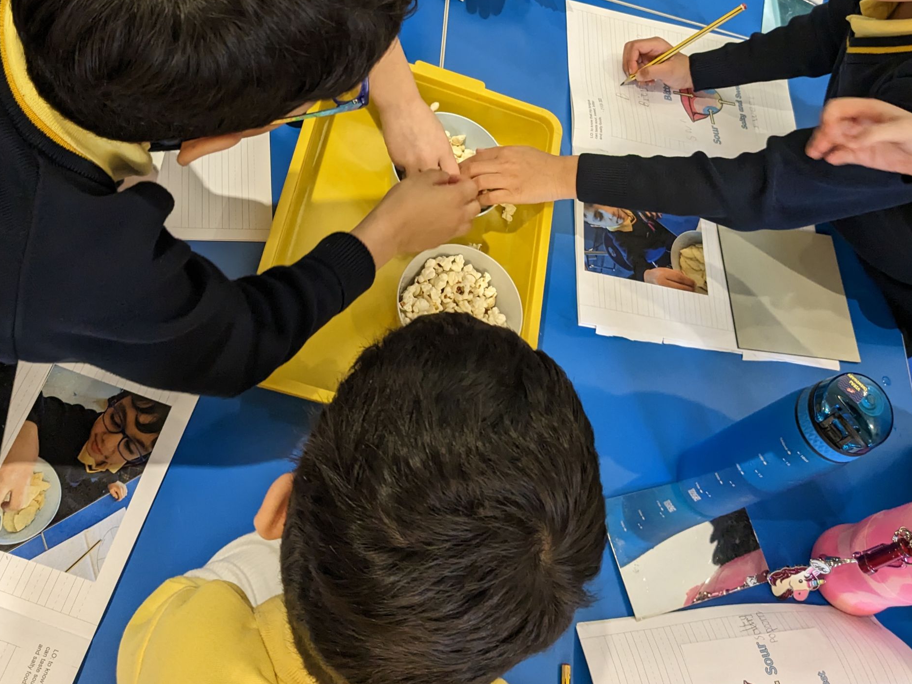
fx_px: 975
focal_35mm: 37
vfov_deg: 37.4
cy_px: 142
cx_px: 447
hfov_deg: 50.1
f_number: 1.73
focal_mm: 4.38
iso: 474
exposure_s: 1/99.9
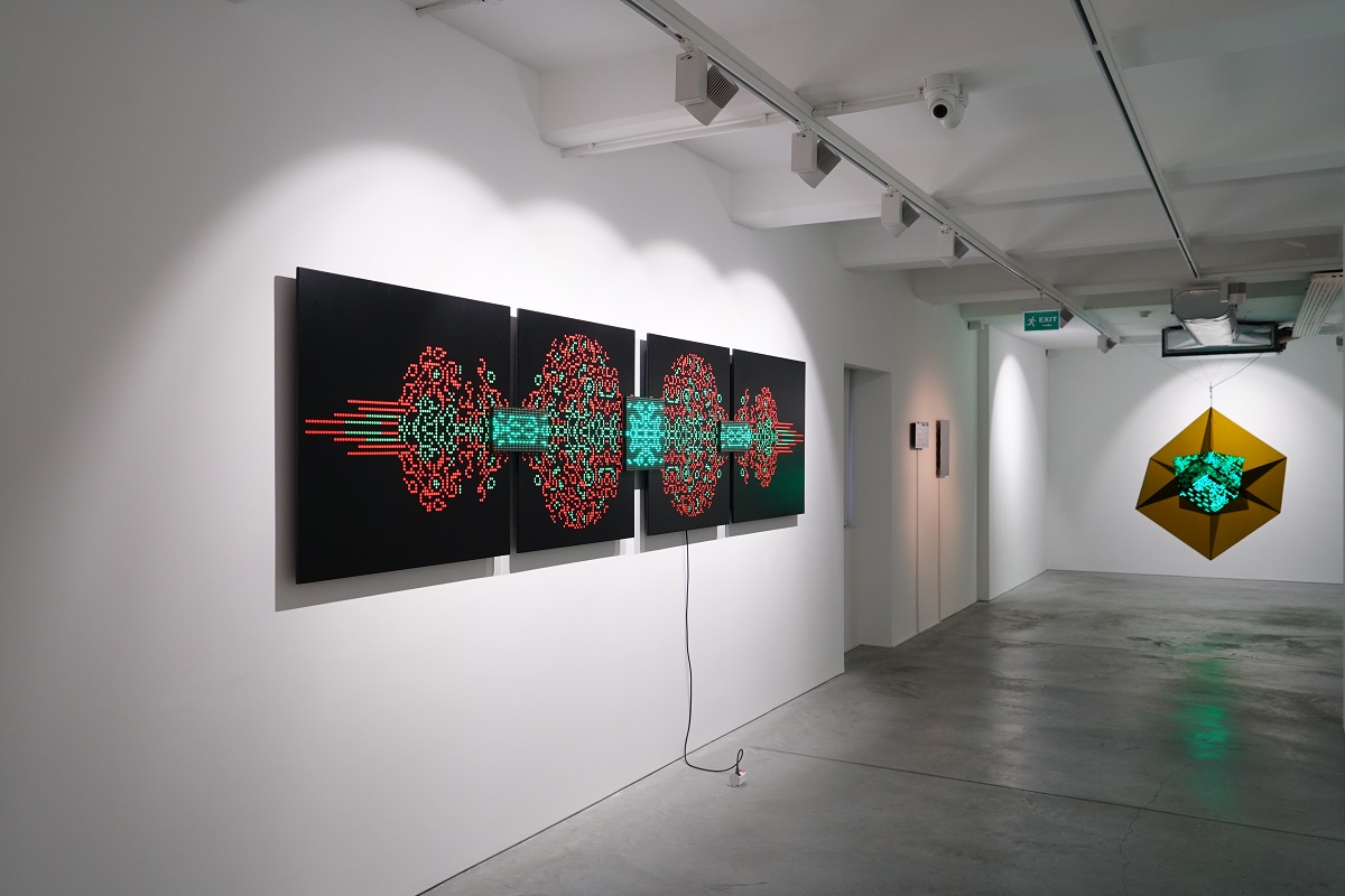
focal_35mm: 27
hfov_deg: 67.4
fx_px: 1009
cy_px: 448
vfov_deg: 47.9
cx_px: 672
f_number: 5.6
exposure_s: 1/160
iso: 1250
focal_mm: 27
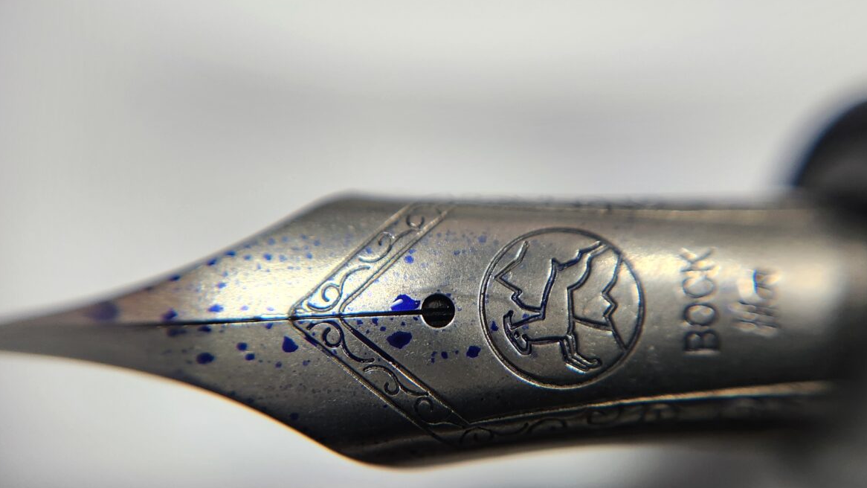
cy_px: 341
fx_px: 759
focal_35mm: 33
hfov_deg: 59.5
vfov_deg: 35.2
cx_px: 445
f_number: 1.8
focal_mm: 5.4
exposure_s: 1/120
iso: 160
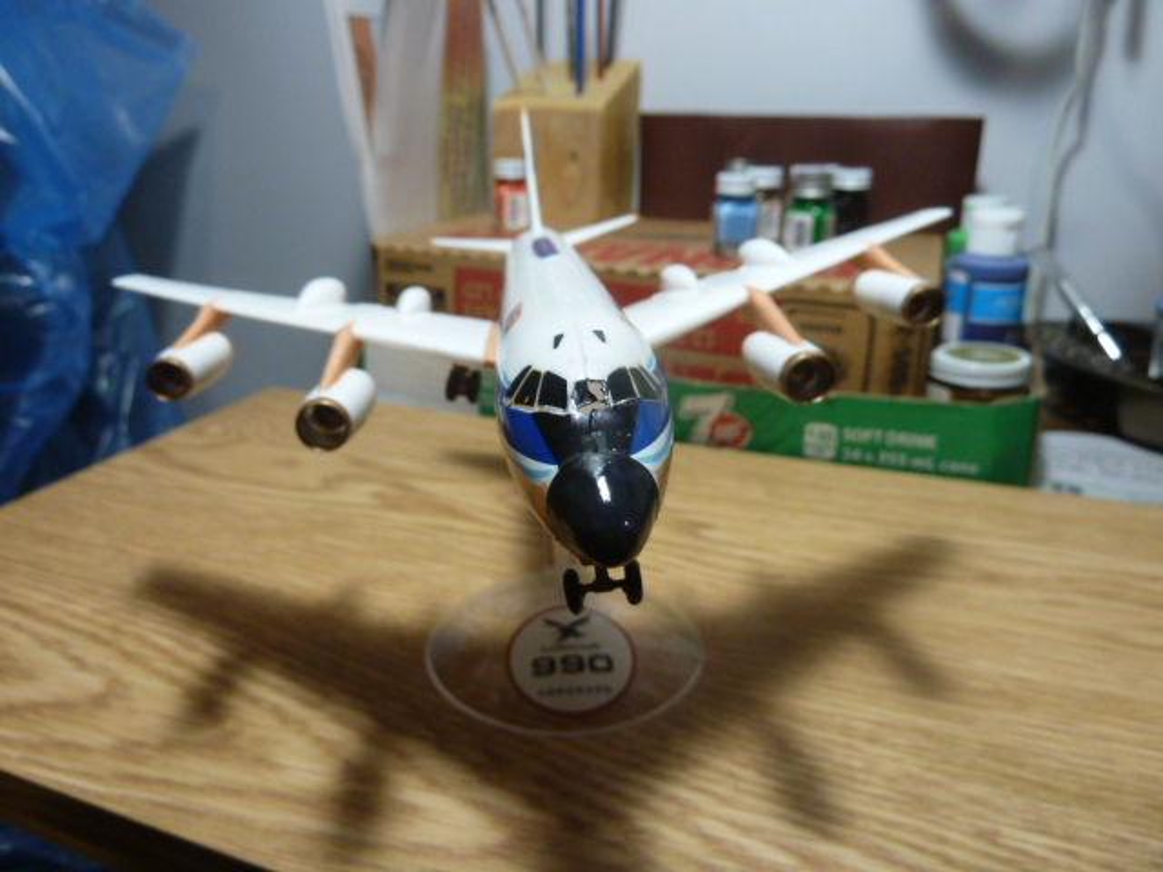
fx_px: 840
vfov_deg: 54.9
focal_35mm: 25
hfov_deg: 69.4
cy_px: 436
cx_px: 582
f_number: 3.3
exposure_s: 1/30
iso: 250
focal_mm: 4.1
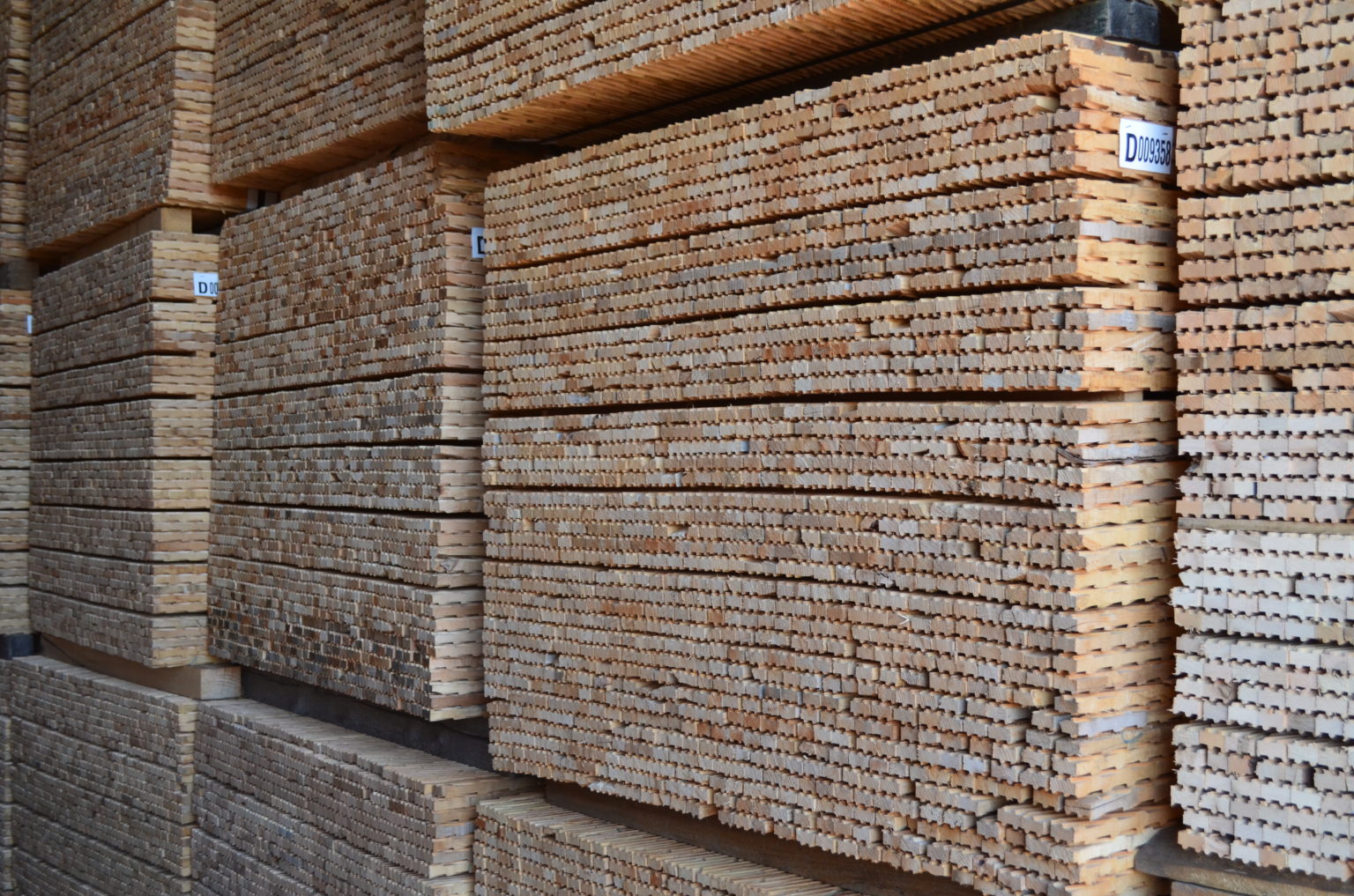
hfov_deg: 45.0
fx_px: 1633
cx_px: 677
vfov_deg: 30.7
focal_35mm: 44
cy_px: 448
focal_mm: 29
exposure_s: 1/125
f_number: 5.6
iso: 400
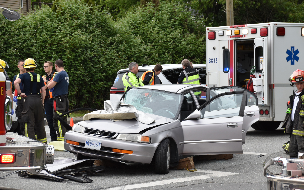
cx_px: 152
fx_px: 1143
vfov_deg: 9.5
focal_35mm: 138
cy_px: 91
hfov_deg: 15.1
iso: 400
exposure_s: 1/200
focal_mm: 90
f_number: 7.1
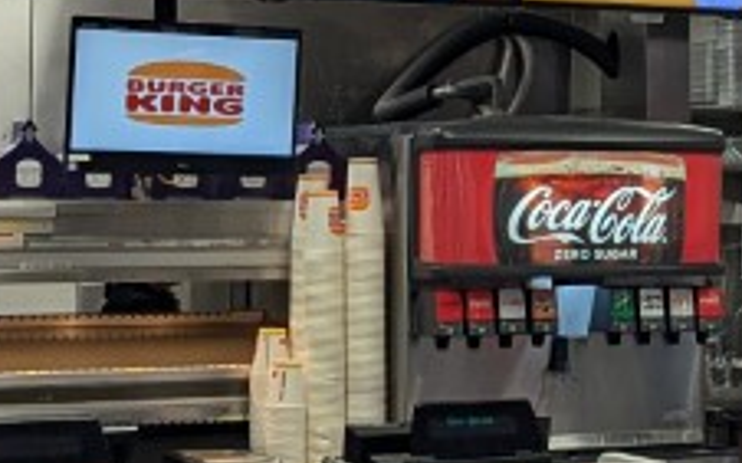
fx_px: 2729
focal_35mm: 135
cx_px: 862
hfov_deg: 15.0
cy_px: 92
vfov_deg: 9.7
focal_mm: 6.81
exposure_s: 1/120
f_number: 1.85
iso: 53
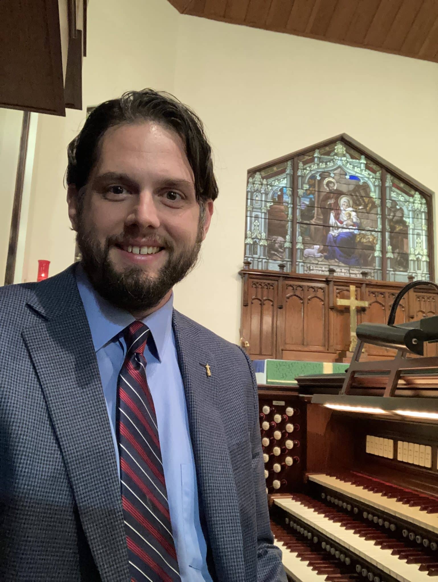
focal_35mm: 32
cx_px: 219
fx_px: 539
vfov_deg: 56.8
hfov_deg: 44.2
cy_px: 291
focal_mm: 2.87
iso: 640
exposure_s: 1/15
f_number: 2.2
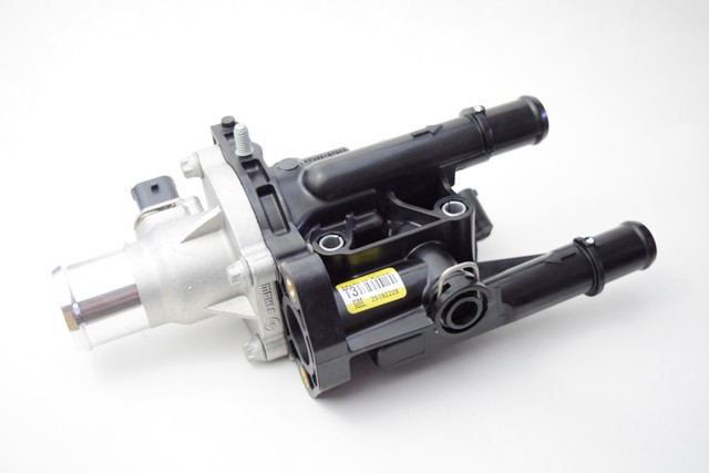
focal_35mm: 45
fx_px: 886
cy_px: 236
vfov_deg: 29.9
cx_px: 354
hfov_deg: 43.6
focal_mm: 30
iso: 2200
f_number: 4.2
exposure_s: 1/60
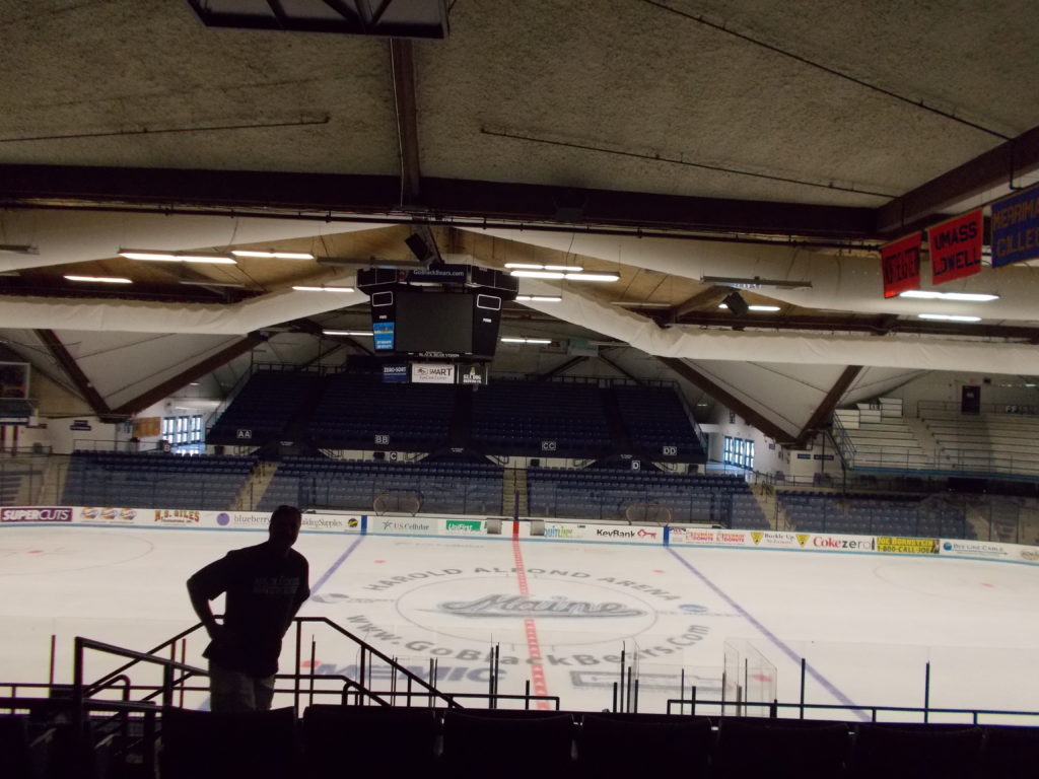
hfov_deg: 67.3
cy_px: 390
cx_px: 520
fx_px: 780
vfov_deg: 53.1
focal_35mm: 26
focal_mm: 4.6
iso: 320
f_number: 3.2
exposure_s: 1/60
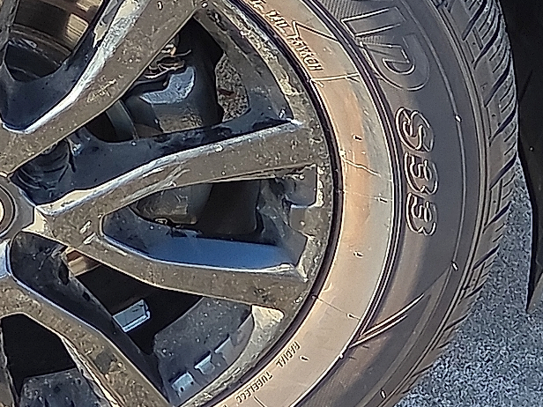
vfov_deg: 11.0
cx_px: -32
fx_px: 2118
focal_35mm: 135
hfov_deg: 14.3
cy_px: 88
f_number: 1.8
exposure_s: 1/222
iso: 25
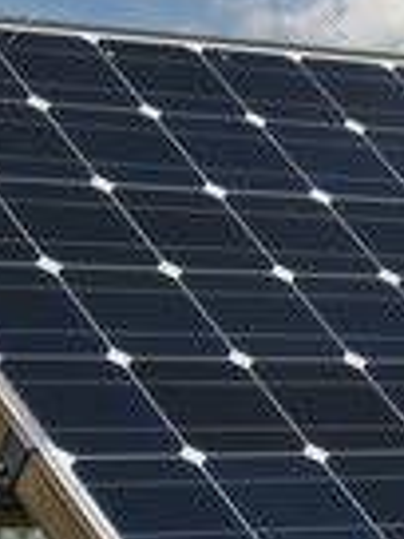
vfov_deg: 10.5
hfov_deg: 7.6
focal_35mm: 188
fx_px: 2926
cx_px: 757
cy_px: 54
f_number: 20
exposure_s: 1/160
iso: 200
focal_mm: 30
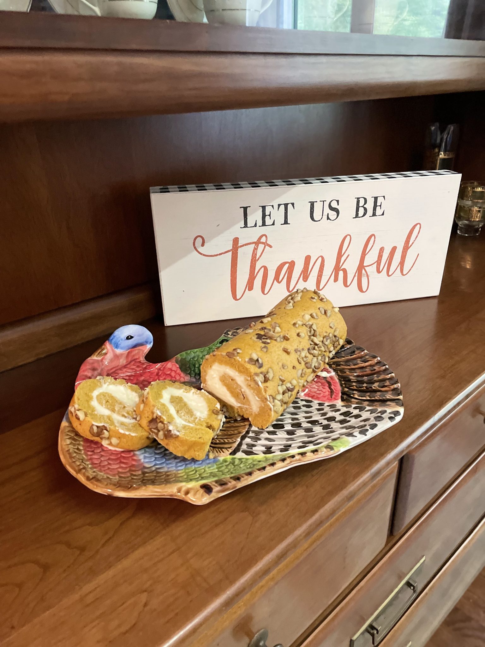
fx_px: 486
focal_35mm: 26
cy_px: 324
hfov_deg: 53.1
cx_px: 242
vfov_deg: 67.3
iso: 500
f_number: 1.6
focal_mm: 4.2
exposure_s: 1/40
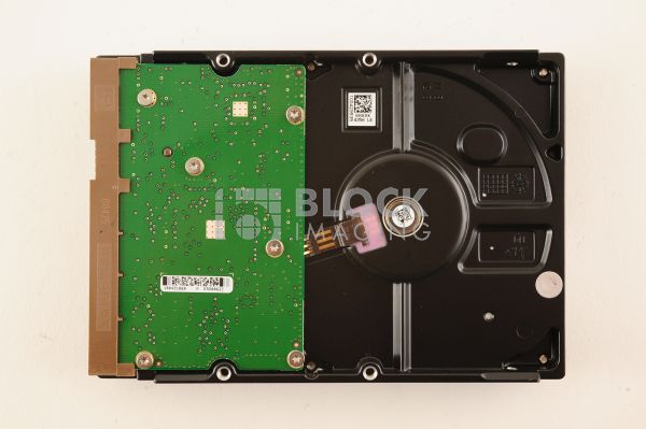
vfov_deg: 26.9
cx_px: 323
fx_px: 896
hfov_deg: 39.6
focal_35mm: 50
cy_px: 214
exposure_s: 1/160
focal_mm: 50
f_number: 11
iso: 1600
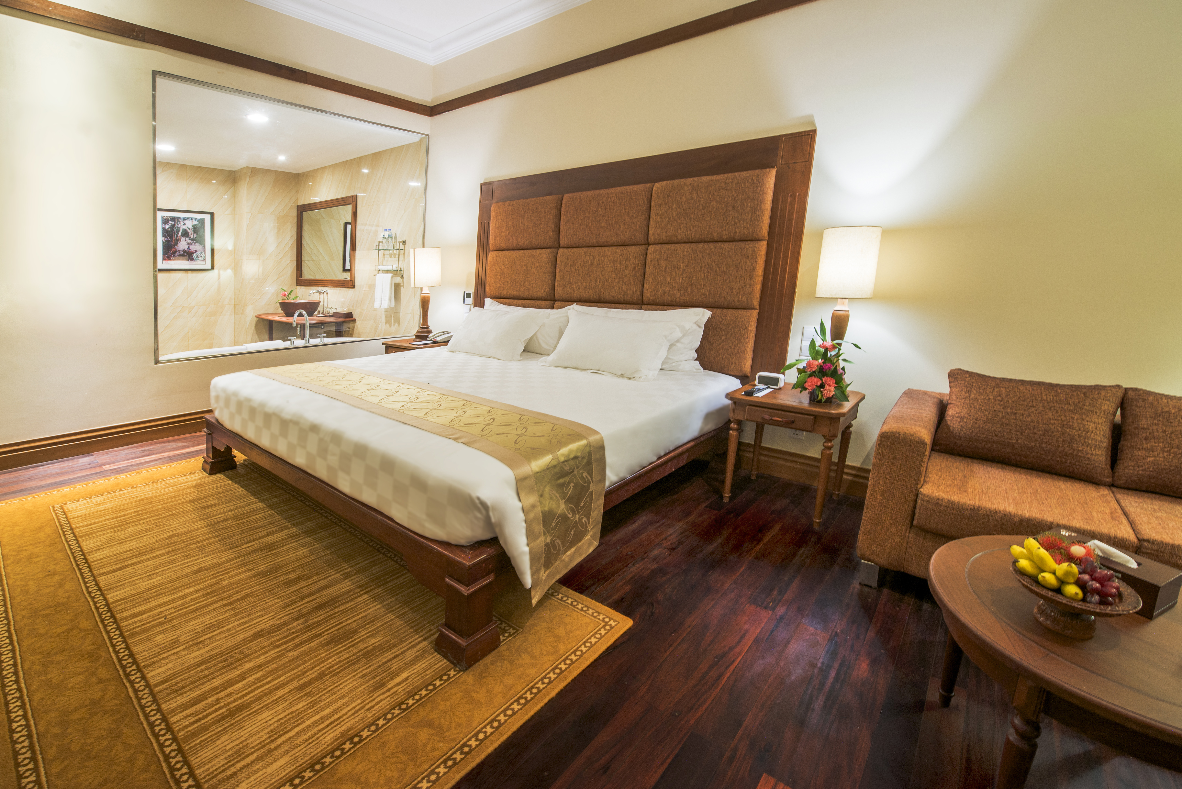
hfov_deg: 104.2
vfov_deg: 81.3
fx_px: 460
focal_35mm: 14
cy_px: 394
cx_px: 591
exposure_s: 3
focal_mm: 14
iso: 100
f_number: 11
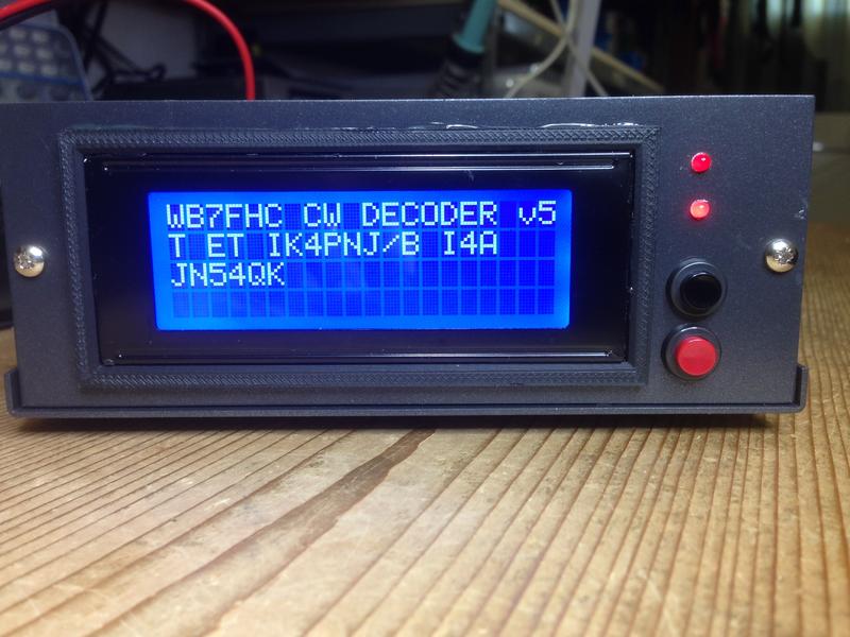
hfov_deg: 55.4
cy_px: 318
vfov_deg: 42.9
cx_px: 425
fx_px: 810
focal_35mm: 33
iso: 50
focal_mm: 4.12
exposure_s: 1/20
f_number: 2.4
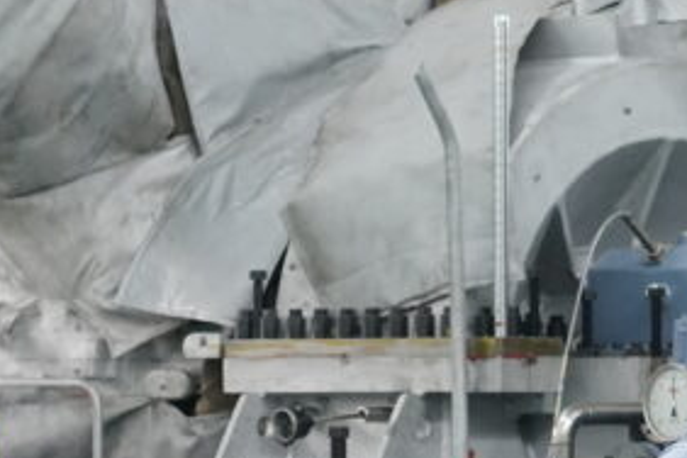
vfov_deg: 4.4
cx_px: 404
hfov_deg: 6.6
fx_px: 5934
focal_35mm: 311
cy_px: 574
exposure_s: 1/160
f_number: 4
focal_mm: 57
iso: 2000
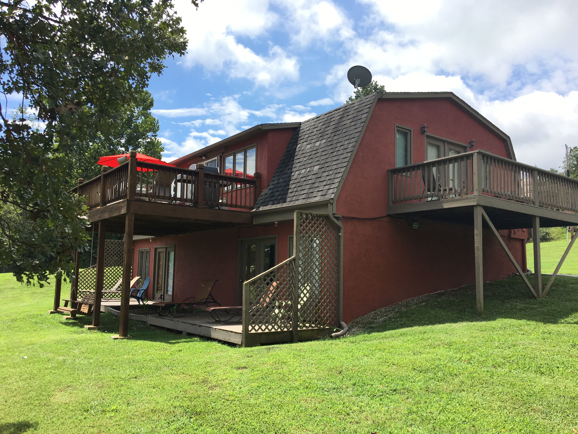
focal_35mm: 29
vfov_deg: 48.2
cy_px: 217
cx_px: 289
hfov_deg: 61.7
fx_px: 484
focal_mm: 4.15
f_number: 2.2
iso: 25
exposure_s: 1/1709
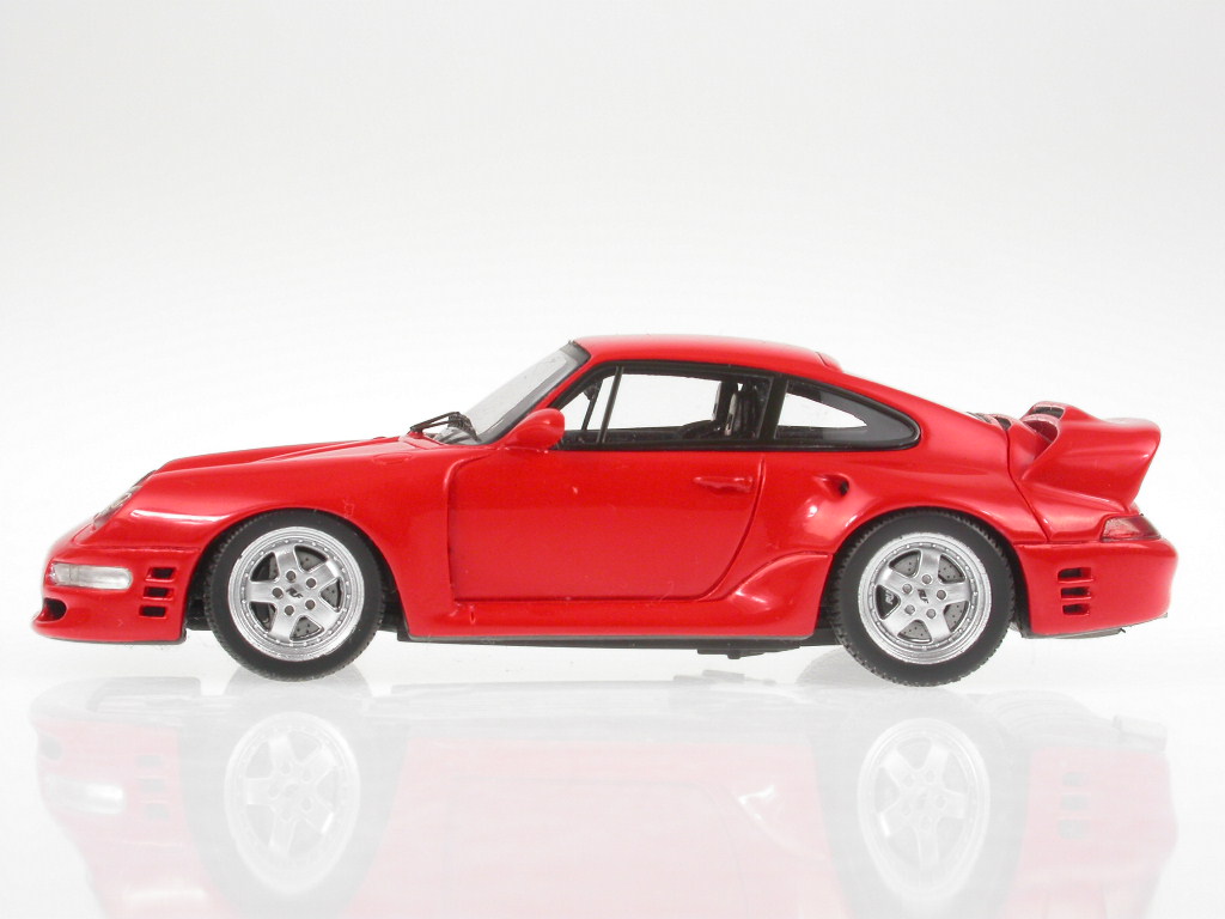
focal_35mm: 120
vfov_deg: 12.3
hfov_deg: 16.4
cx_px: 612
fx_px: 4247
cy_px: 460
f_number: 9.9
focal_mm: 24.8
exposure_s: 1/8.1
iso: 100
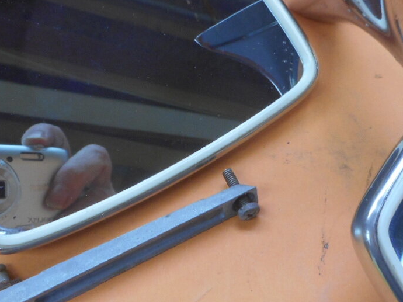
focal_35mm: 58
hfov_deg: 33.1
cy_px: 139
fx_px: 675
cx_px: 244
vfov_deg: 25.2
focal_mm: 4.5
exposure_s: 1/30
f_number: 3.7
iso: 160
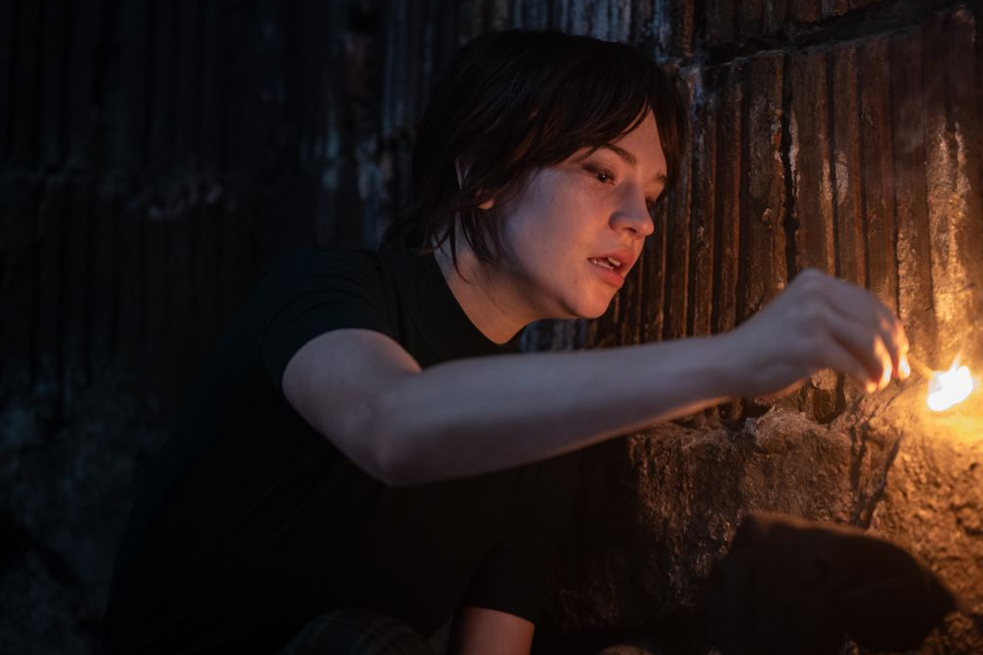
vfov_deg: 21.2
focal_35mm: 64
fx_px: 1747
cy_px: 328
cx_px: 564
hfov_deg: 31.4
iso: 4000
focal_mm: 50
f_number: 1.8
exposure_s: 1/100
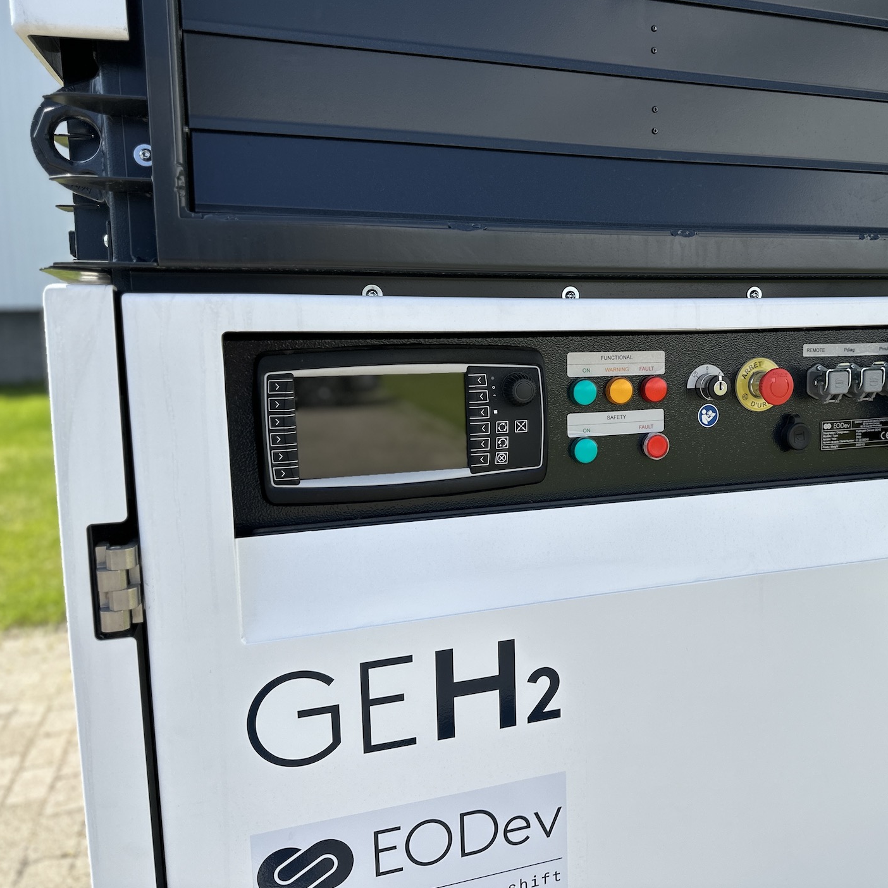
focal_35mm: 29
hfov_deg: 54.6
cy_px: 434
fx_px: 842
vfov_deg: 55.6
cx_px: 586
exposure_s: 1/2660
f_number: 1.78
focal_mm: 6.86
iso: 80
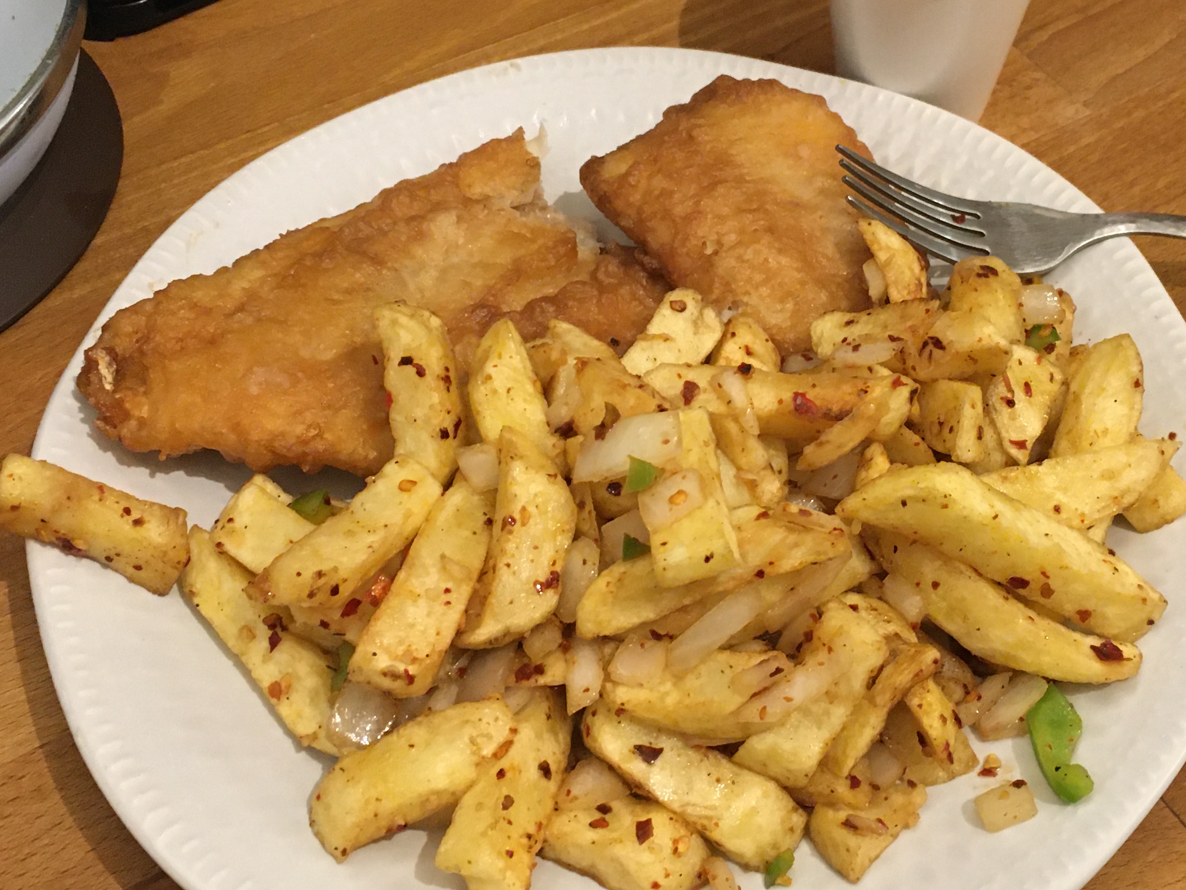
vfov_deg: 30.2
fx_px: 1645
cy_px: 372
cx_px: 711
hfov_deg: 39.5
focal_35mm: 48
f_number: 2.2
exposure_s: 1/20
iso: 200
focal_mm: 4.15
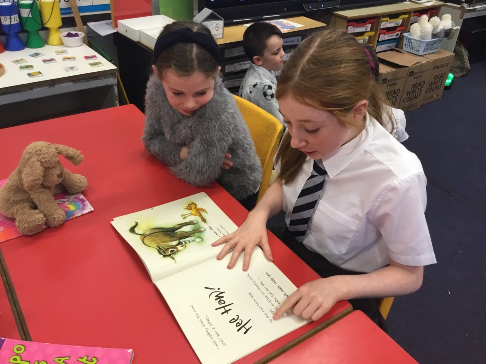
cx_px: 243
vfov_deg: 45.4
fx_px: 435
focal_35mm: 31
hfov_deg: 58.4
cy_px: 182
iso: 80
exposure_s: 1/33
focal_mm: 3.3
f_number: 2.4
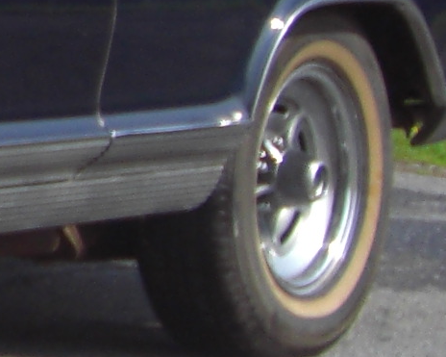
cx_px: -829
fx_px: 3444
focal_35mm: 261
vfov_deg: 5.8
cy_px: -249
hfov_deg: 6.8
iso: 64
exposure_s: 1/800
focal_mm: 6.2
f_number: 2.7
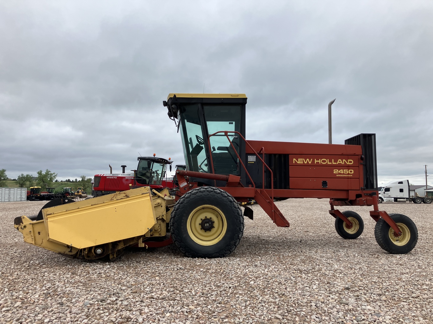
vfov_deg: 49.8
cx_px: 216
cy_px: 162
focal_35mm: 28
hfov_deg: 63.4
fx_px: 350
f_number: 1.8
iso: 32
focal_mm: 3.99
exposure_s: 1/972
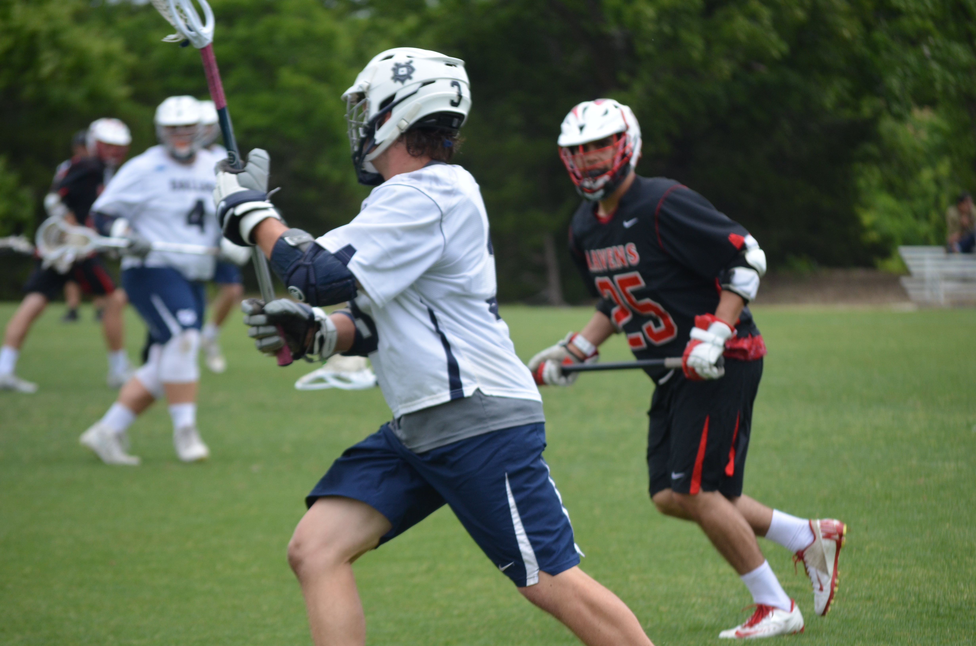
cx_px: 488
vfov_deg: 7.3
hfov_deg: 11.0
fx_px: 5073
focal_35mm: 188
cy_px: 323
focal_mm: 125
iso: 400
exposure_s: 1/1250
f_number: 5
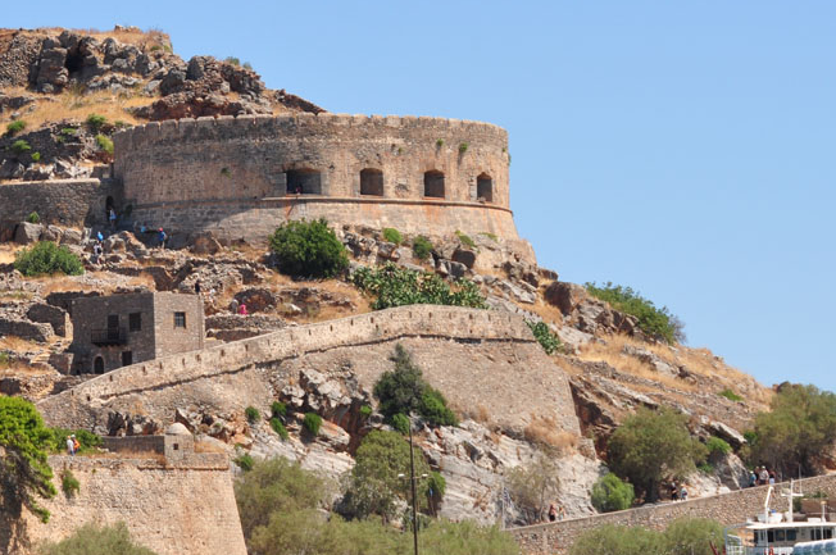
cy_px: 208
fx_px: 4799
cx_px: 255
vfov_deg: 6.6
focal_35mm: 207
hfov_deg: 9.9
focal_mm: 75
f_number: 10
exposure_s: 1/500
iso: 200
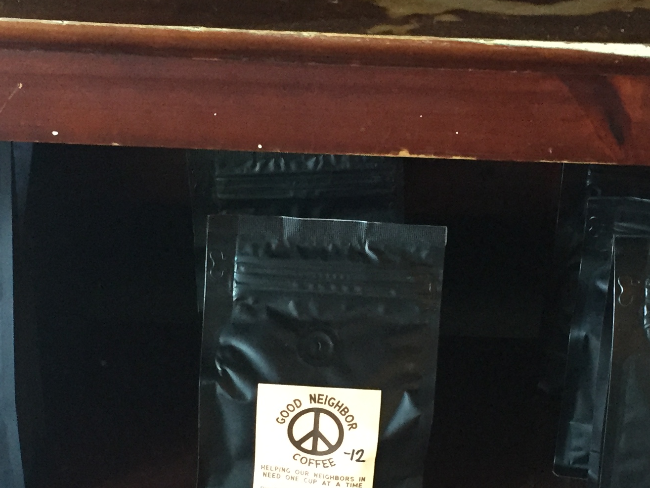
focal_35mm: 72
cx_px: 345
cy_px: 409
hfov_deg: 27.0
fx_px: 1352
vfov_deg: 20.2
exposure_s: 1/30
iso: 200
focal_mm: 4.15
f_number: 2.2
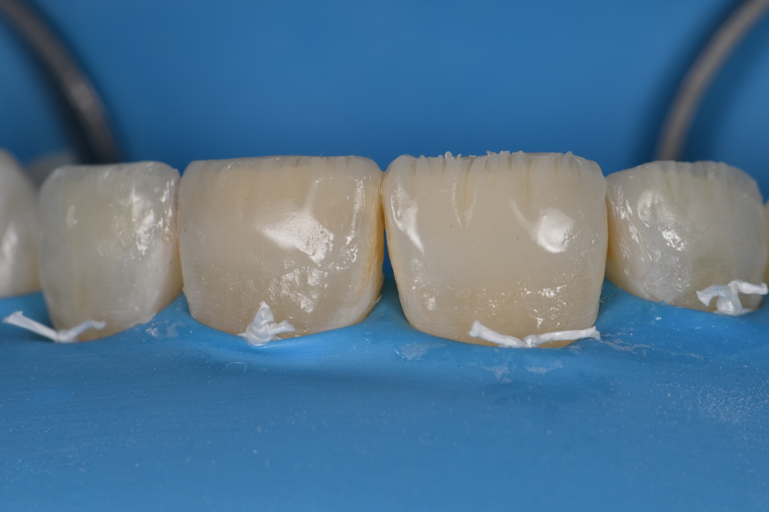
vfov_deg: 10.9
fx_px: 2691
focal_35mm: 126
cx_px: 384
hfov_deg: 16.3
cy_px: 256
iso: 200
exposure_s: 1/160
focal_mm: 105
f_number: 32
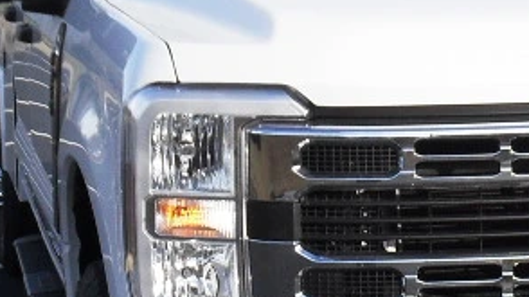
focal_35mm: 133
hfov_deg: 16.0
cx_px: 441
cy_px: 151
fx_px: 1865
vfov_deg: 9.1
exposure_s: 1/125
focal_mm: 6.3
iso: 100
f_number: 8.4
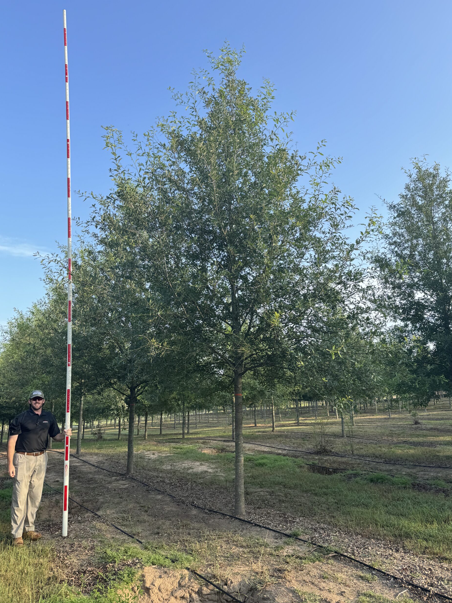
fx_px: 435
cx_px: 223
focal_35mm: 25
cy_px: 314
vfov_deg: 69.4
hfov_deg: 54.9
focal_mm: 6.76
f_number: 1.78
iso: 80
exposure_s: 1/514
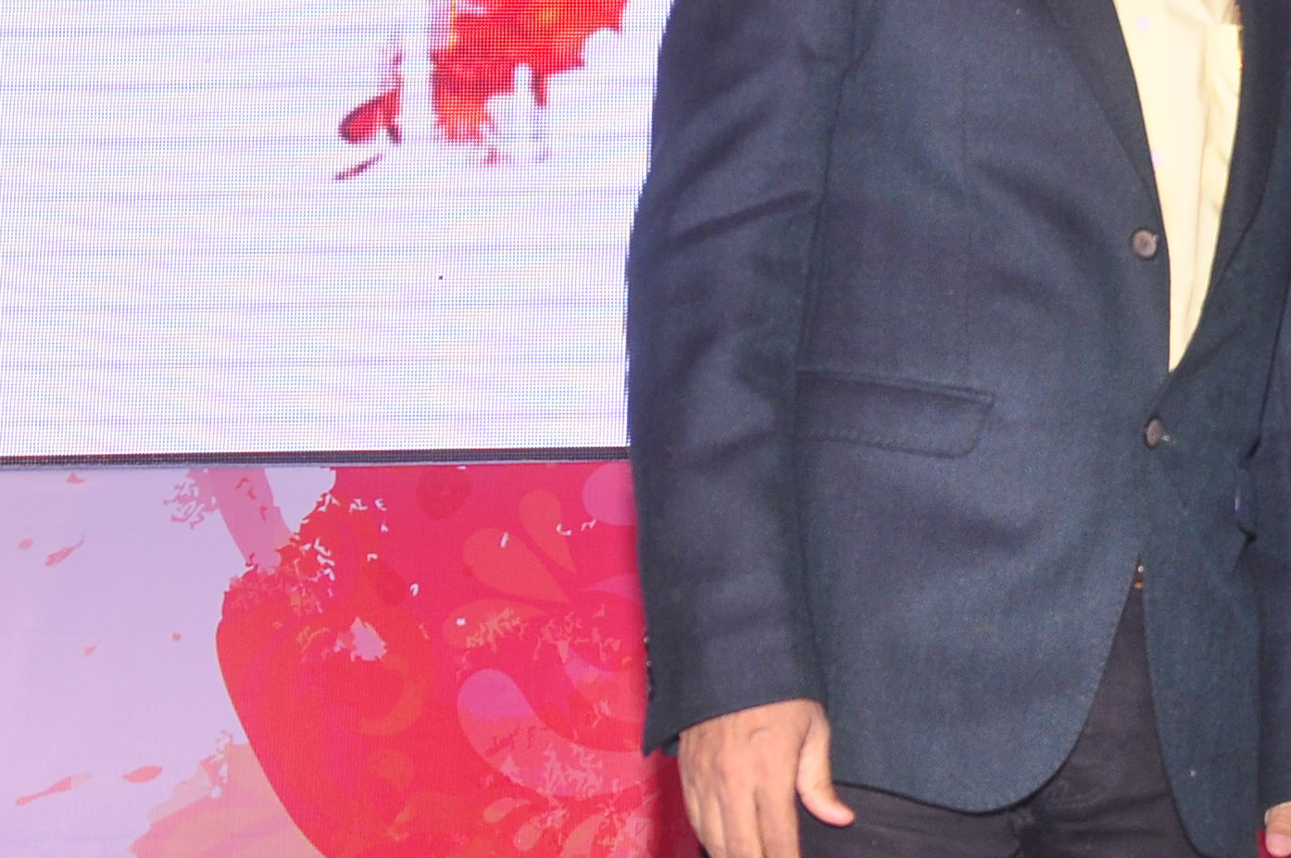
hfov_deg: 6.4
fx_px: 11569
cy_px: -198
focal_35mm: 323
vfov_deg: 4.2
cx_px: 1440
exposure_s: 1/125
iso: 320
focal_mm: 70
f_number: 7.1
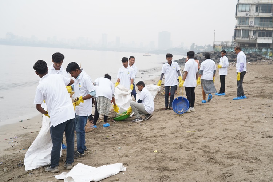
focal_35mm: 49
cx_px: 136
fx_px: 372
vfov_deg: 27.5
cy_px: 91
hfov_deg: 40.3
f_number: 5.6
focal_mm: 49
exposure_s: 1/125
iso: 250
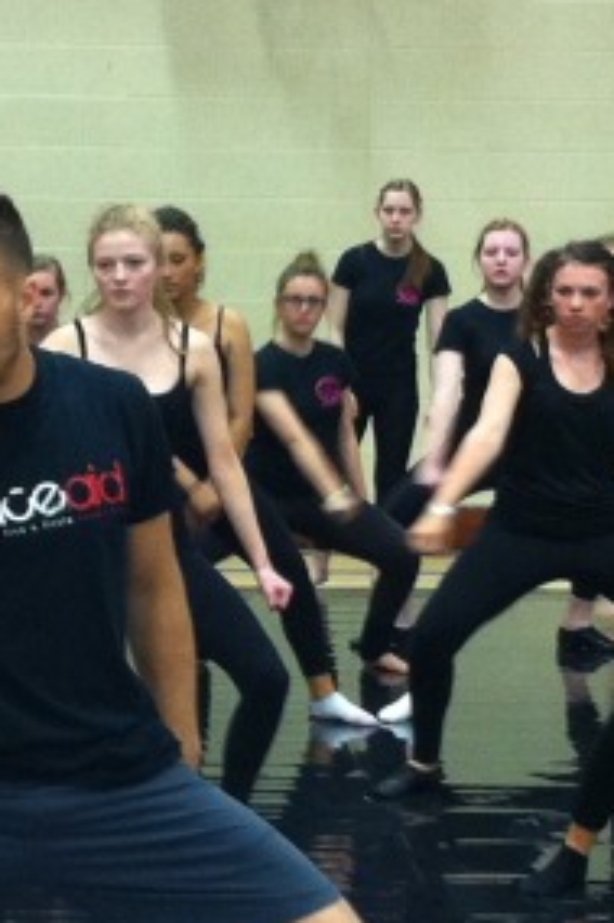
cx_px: 75
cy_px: 644
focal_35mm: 131
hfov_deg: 10.4
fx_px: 3355
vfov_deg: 15.6
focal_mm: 3.85
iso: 160
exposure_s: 1/17
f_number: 2.8
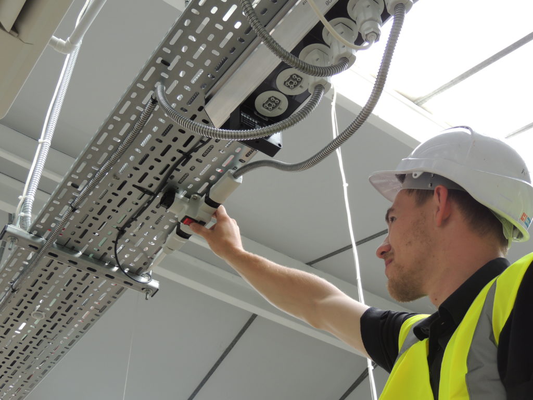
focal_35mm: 47
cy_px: 200
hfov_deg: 40.4
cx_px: 266
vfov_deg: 30.9
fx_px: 724
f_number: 3.5
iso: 125
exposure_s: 1/50
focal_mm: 8.3
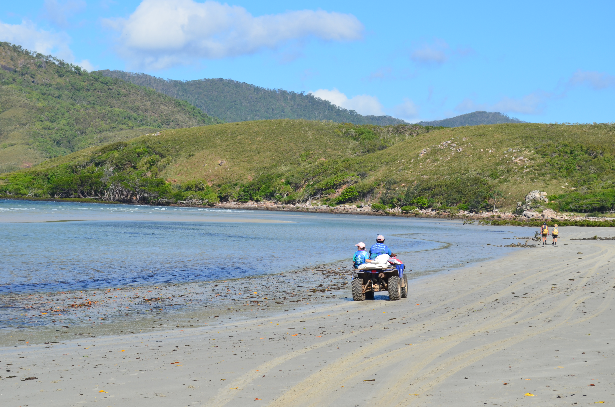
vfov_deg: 16.5
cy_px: 204
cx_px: 308
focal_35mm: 82
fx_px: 1406
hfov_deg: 24.7
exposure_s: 1/400
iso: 200
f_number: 11
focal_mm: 55
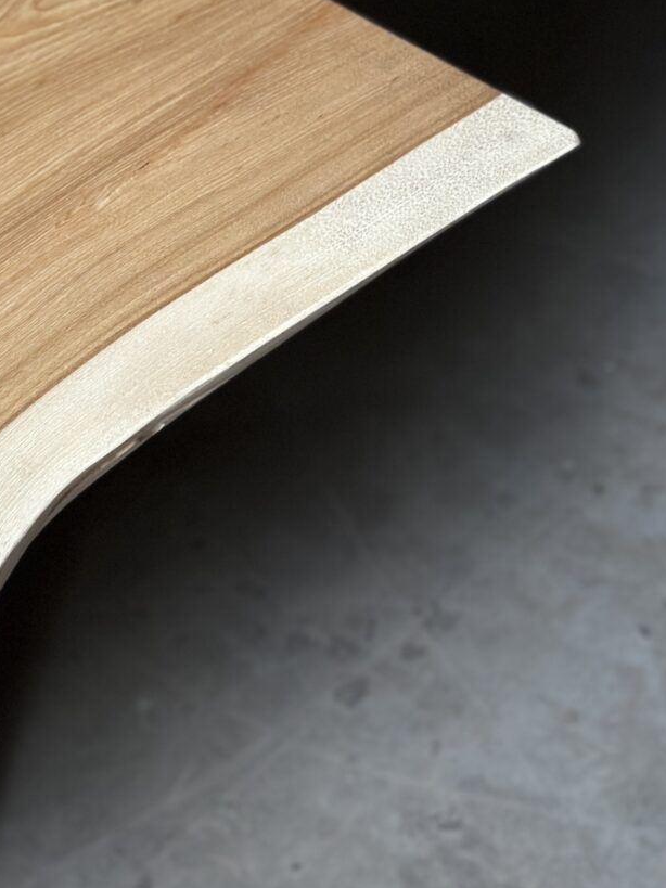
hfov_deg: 16.2
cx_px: 98
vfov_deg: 21.6
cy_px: 257
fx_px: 2309
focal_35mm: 90
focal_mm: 6.86
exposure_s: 1/60
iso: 250
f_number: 1.78
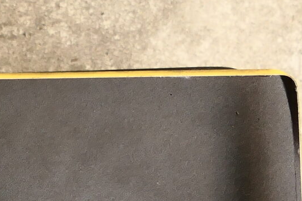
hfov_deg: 15.5
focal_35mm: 124
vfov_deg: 10.8
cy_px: 275
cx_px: -115
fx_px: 1040
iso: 200
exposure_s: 1/30
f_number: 3.4
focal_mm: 9.6
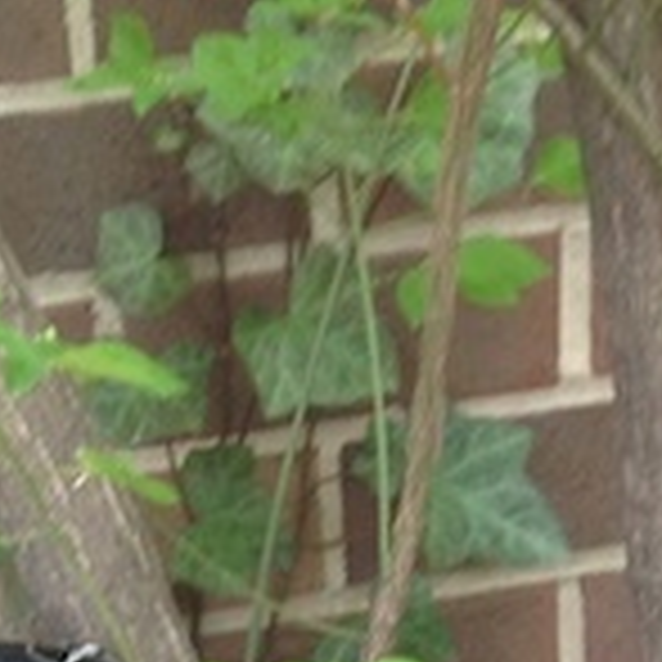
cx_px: 135
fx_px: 3635
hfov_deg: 10.4
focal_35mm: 168
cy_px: 1342
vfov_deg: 9.7
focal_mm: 4.28
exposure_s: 1/30
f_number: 2.4
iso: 64
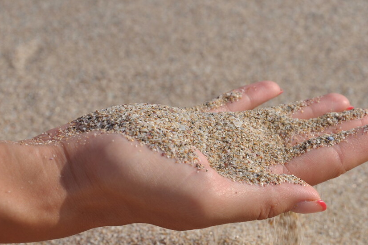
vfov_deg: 12.5
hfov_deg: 18.7
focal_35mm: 109
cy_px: 168
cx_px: 228
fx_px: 1113
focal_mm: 50
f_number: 10
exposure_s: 1/400
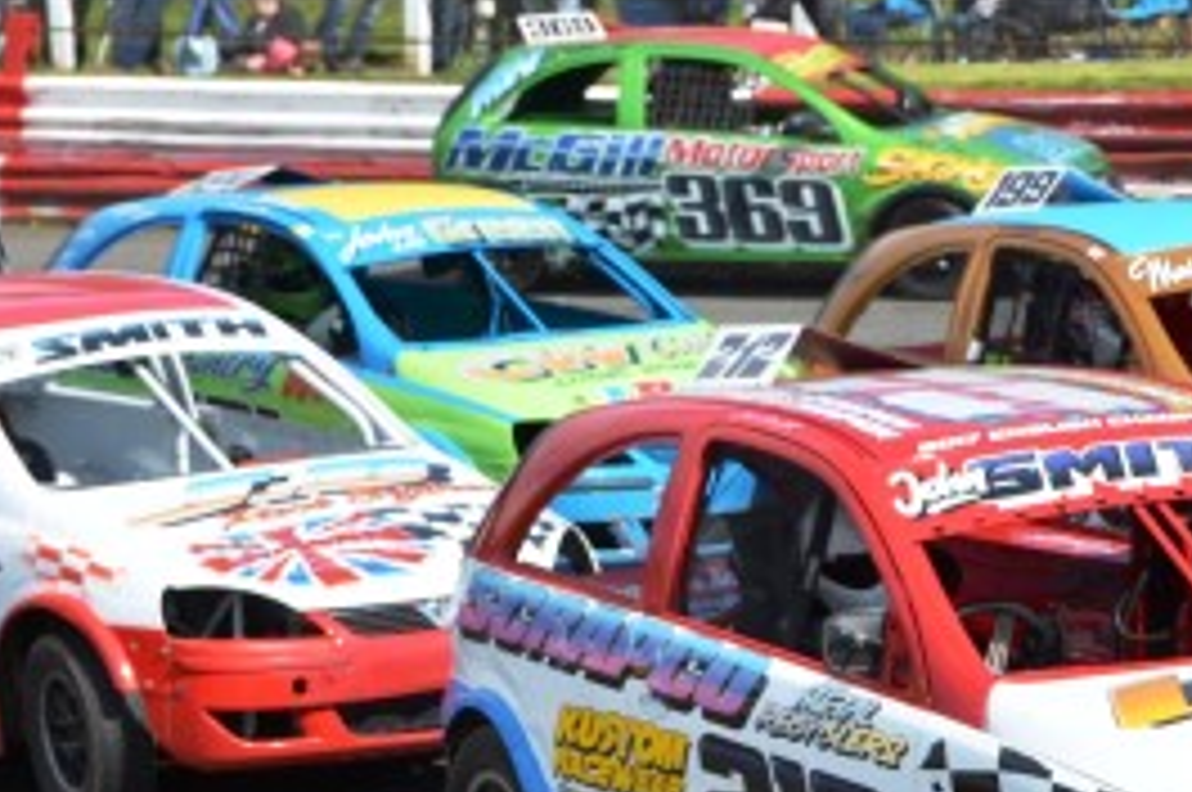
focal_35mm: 136
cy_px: 639
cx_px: 733
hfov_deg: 15.1
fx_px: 4498
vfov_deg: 10.0
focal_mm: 40
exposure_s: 1/1250
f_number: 7.1
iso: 320
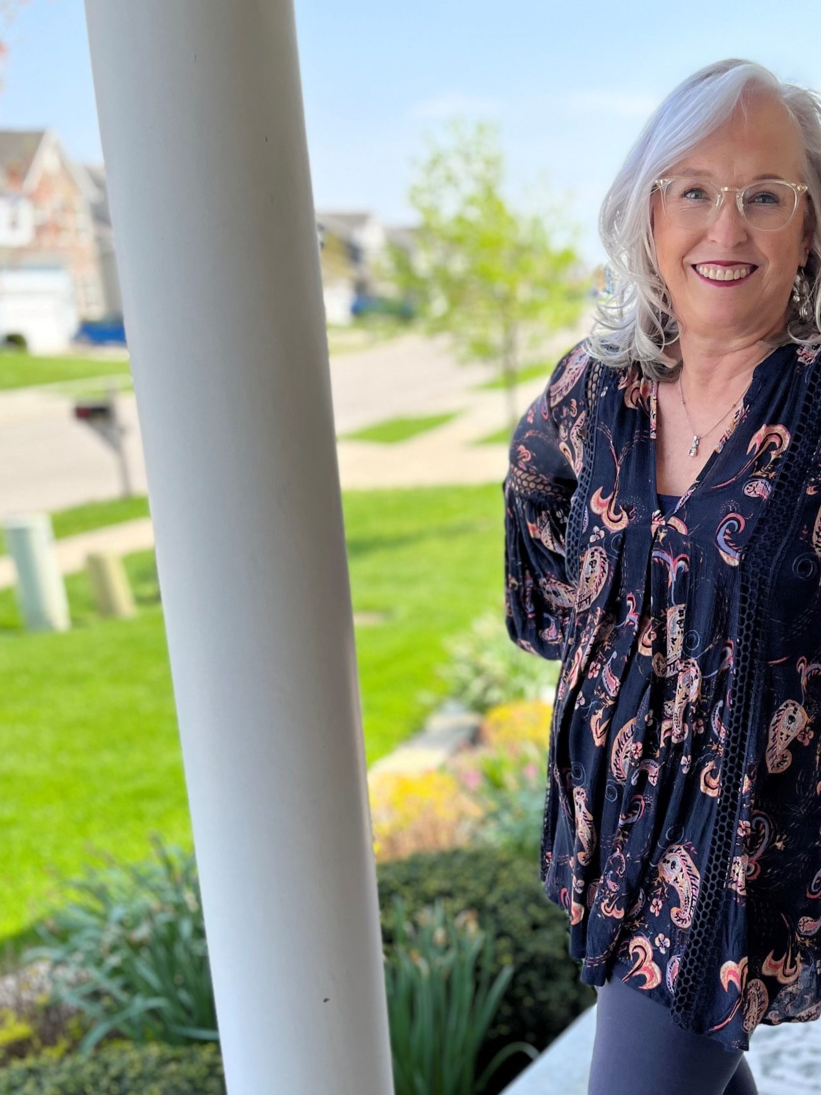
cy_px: 737
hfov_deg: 34.4
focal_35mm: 41
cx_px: 609
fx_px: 1297
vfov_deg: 45.0
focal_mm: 5.1
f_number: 1.6
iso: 50
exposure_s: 1/727
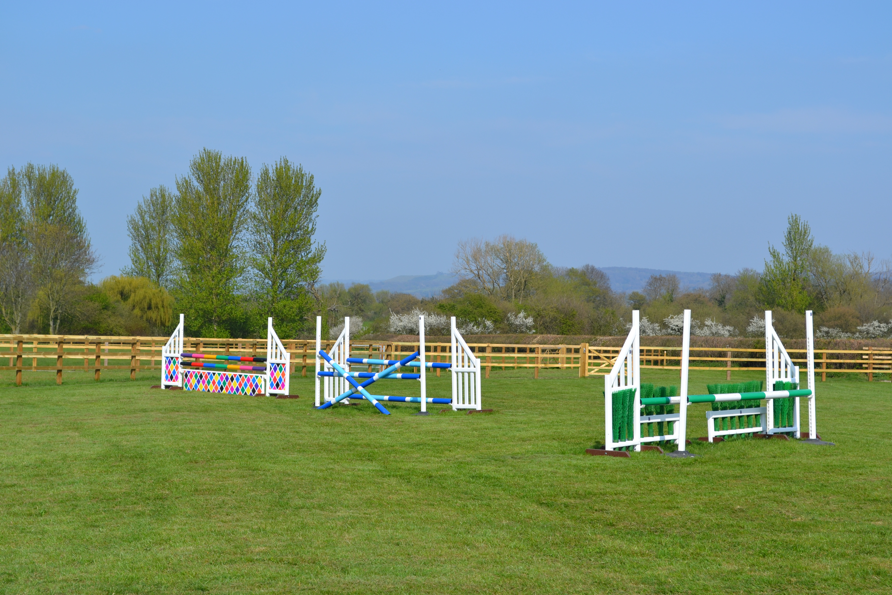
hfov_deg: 28.1
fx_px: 1784
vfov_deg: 18.9
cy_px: 298
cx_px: 446
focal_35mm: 72
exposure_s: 1/250
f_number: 8
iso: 100
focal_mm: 48
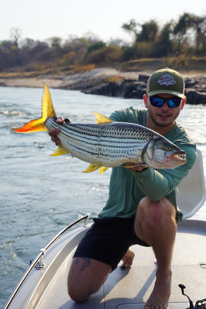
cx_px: 103
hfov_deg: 25.5
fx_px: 456
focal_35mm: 53
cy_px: 154
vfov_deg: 37.5
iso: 100
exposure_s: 1/100
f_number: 7.1
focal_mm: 53.1
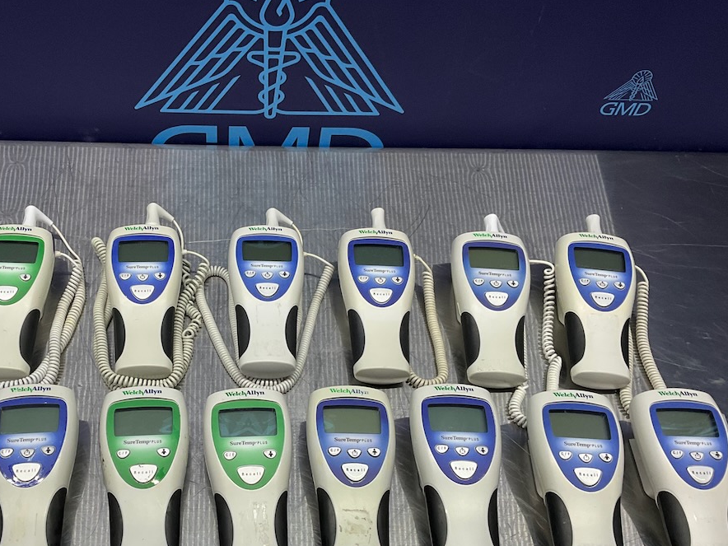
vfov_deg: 33.9
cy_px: 385
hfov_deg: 44.3
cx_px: 254
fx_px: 883
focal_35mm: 42
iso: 40
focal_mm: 3
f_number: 1.8
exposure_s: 1/60
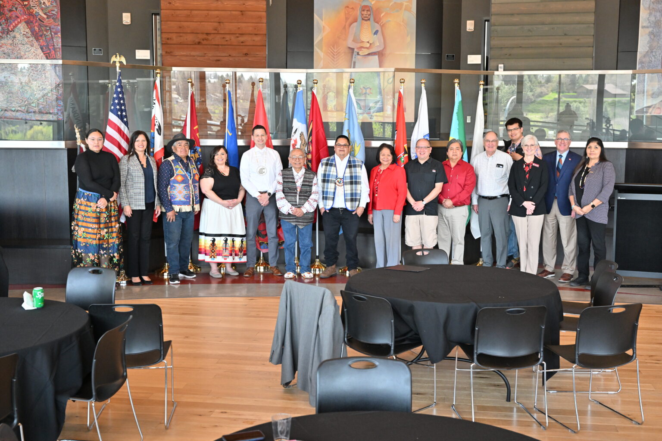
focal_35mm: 44
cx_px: 331
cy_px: 220
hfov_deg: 44.5
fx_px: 809
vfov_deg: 30.5
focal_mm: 44
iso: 1250
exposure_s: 1/160
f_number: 6.3
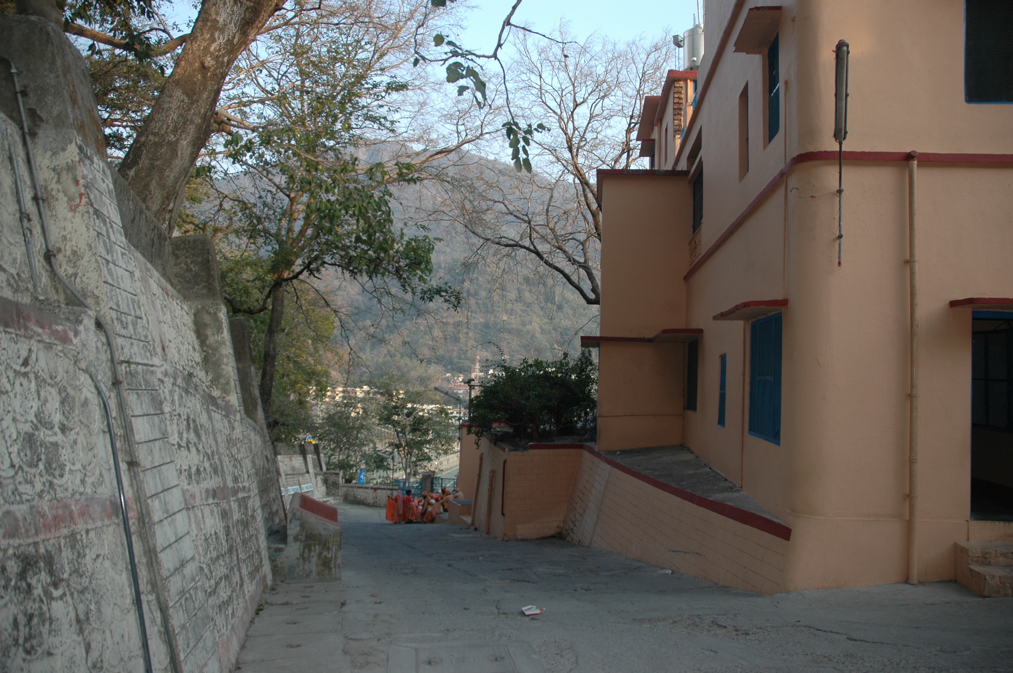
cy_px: 336
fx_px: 759
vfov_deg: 47.8
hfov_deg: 67.4
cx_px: 506
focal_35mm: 27
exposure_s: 1/250
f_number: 3.5
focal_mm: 18
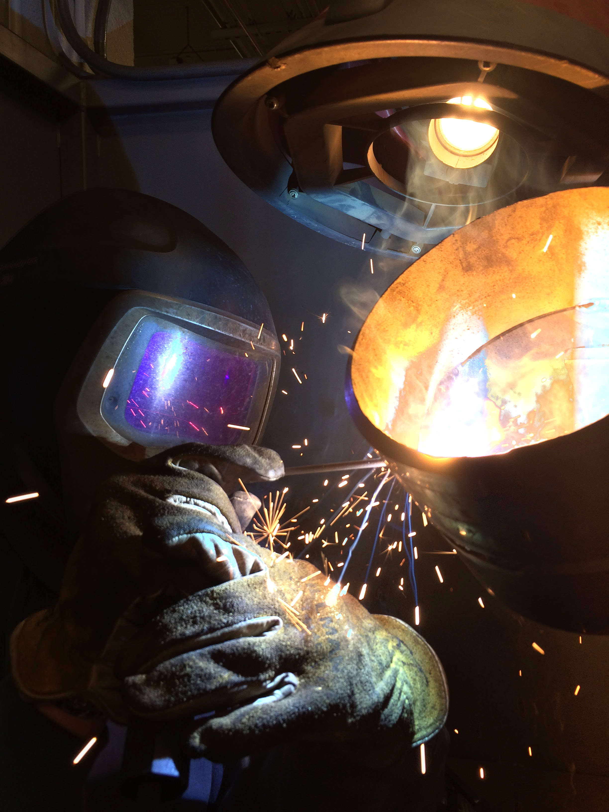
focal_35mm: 29
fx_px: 680
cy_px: 406
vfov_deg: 61.7
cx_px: 304
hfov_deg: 48.2
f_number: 2.2
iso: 32
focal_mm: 4.15
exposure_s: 1/168
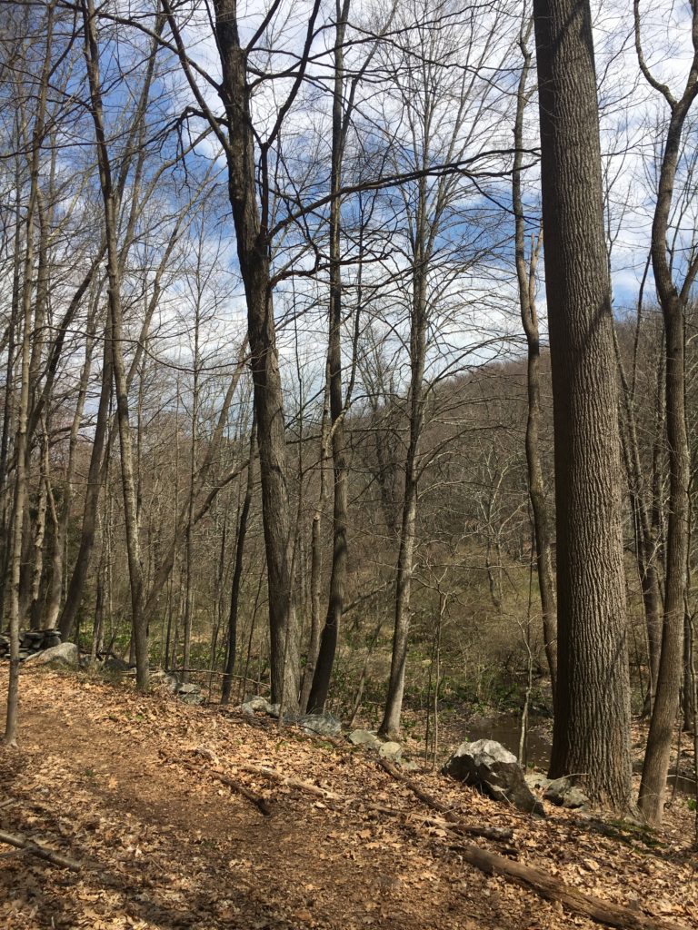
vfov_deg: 61.7
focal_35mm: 29
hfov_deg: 48.2
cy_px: 465
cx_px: 349
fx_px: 780
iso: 25
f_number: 2.2
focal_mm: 4.15
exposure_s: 1/1923
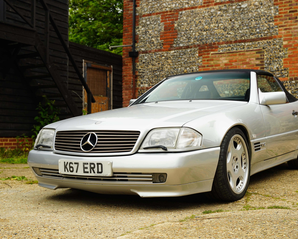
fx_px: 447
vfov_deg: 29.9
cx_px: 162
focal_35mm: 51
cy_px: 119
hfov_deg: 36.8
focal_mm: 44.6
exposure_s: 1/320
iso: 400
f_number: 5.6
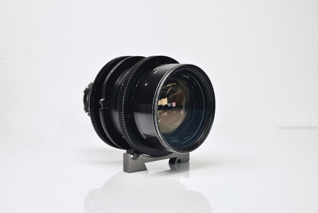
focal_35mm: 50
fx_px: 442
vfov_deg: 27.0
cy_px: 106
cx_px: 159
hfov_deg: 39.6
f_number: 8
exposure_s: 1/25
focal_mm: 50
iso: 400
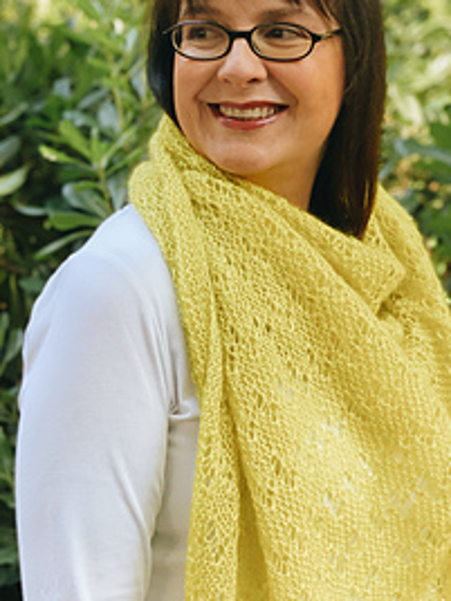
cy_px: 417
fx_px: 1685
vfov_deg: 20.1
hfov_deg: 15.2
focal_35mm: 97
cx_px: 270
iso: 160
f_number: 2
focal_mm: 6
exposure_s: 1/122
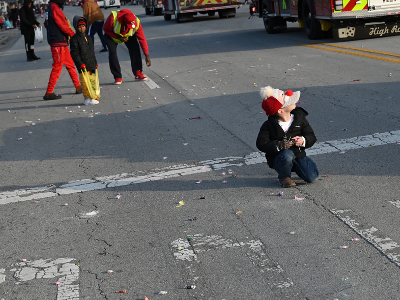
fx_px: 1040
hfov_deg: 21.7
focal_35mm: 90
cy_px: 122
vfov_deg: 16.4
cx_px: 277
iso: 800
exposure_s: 1/3200
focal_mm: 57
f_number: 5
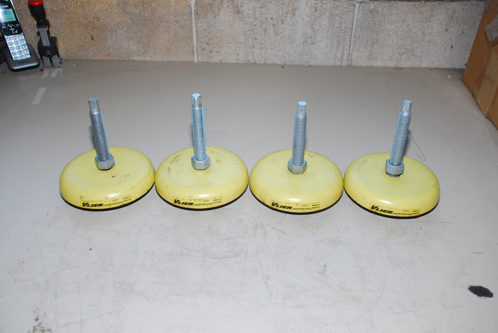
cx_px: 249
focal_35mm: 33
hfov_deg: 57.2
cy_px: 166
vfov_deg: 40.1
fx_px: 457
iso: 200
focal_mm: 22
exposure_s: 1/60
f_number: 5
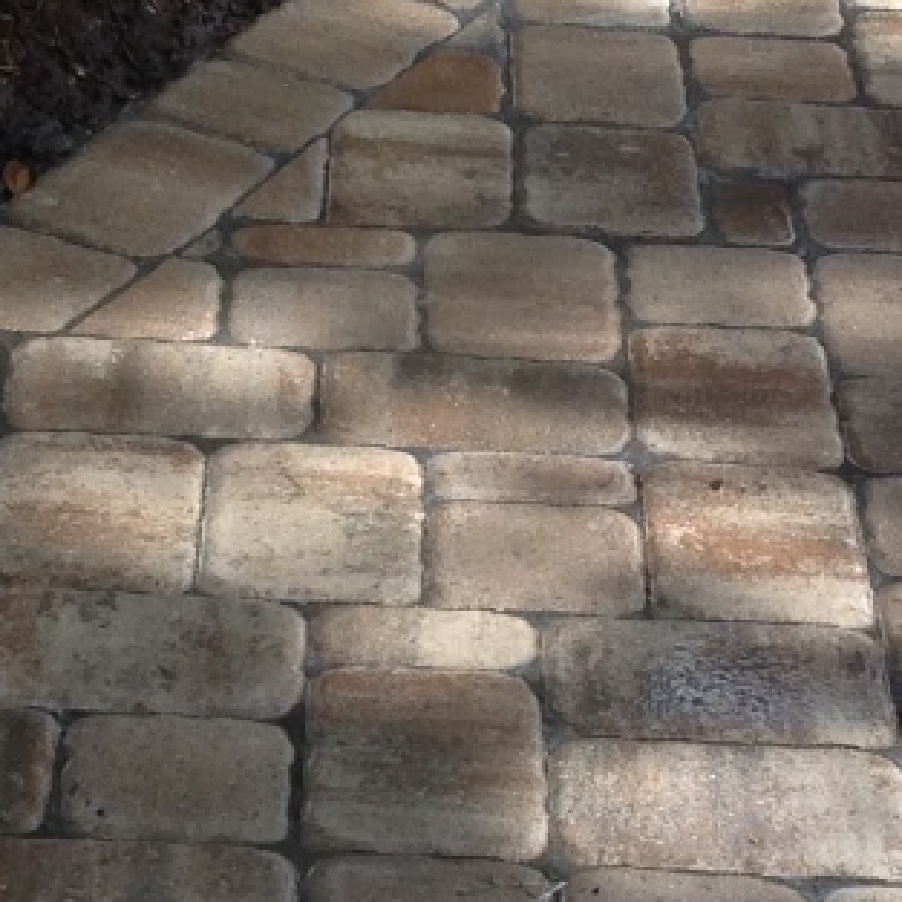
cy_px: 401
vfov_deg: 11.5
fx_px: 4481
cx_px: 602
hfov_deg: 11.5
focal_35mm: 152
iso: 50
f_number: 2.4
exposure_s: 1/371
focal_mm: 4.12
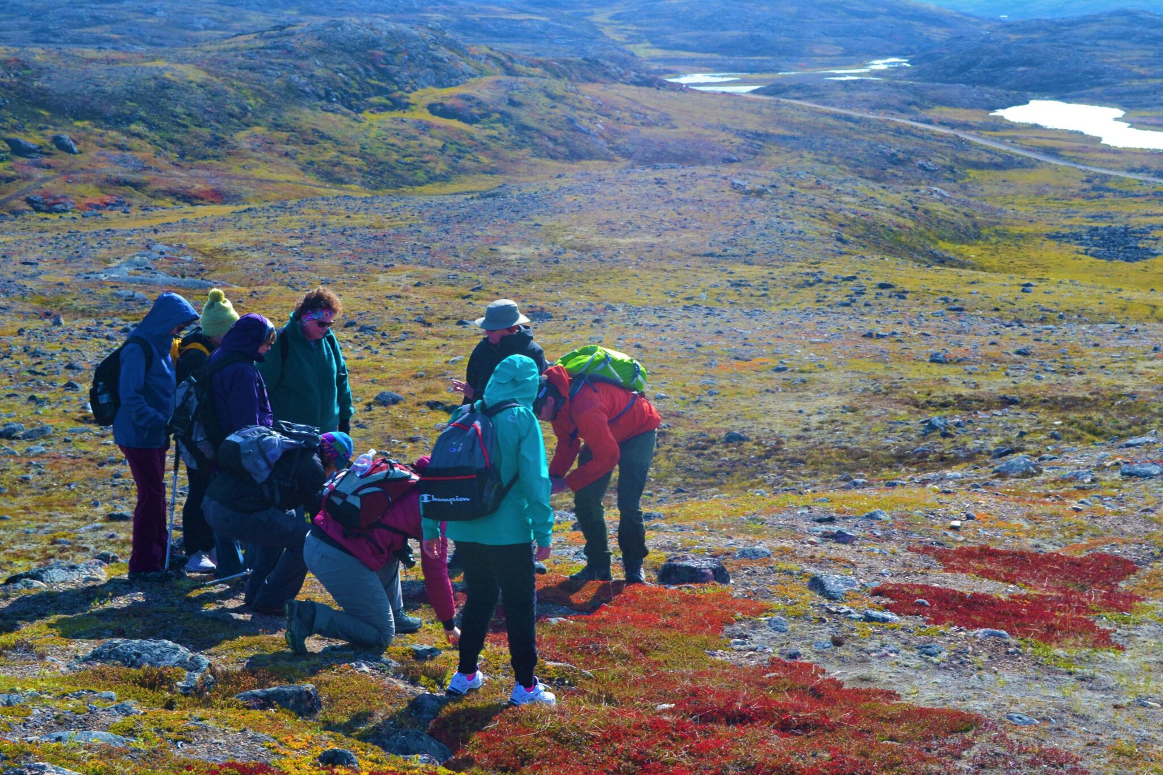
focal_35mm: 57
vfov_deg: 23.8
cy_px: 388
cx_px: 582
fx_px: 1841
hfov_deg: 35.1
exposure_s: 1/320
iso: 400
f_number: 10
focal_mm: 38
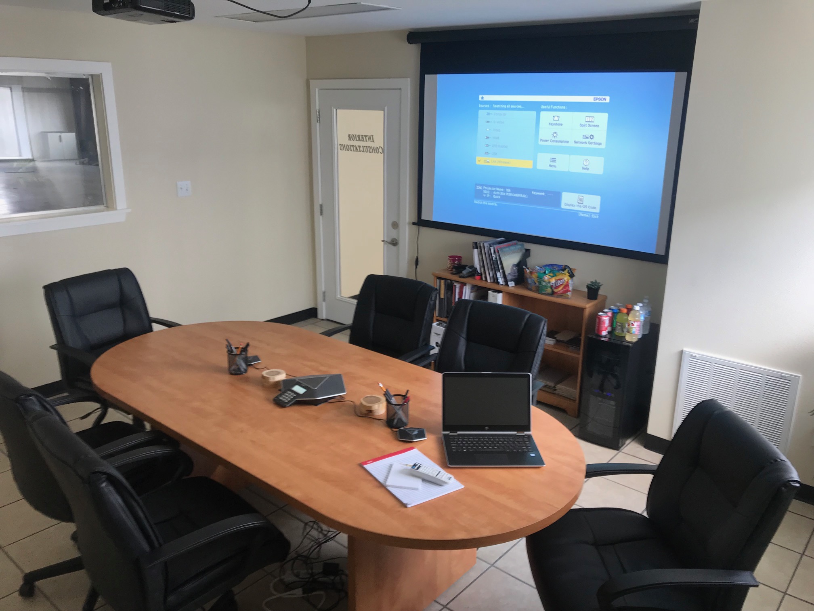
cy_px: 306
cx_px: 407
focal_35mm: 28
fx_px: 658
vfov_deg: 49.7
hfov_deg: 63.4
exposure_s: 1/60
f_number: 1.8
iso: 25
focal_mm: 3.99
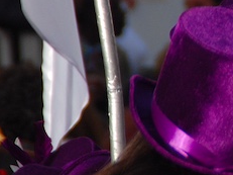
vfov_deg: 1.0
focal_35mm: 1502
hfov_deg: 1.3
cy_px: -19
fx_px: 10105
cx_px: 346
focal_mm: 200
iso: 160
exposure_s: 1/500
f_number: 6.3
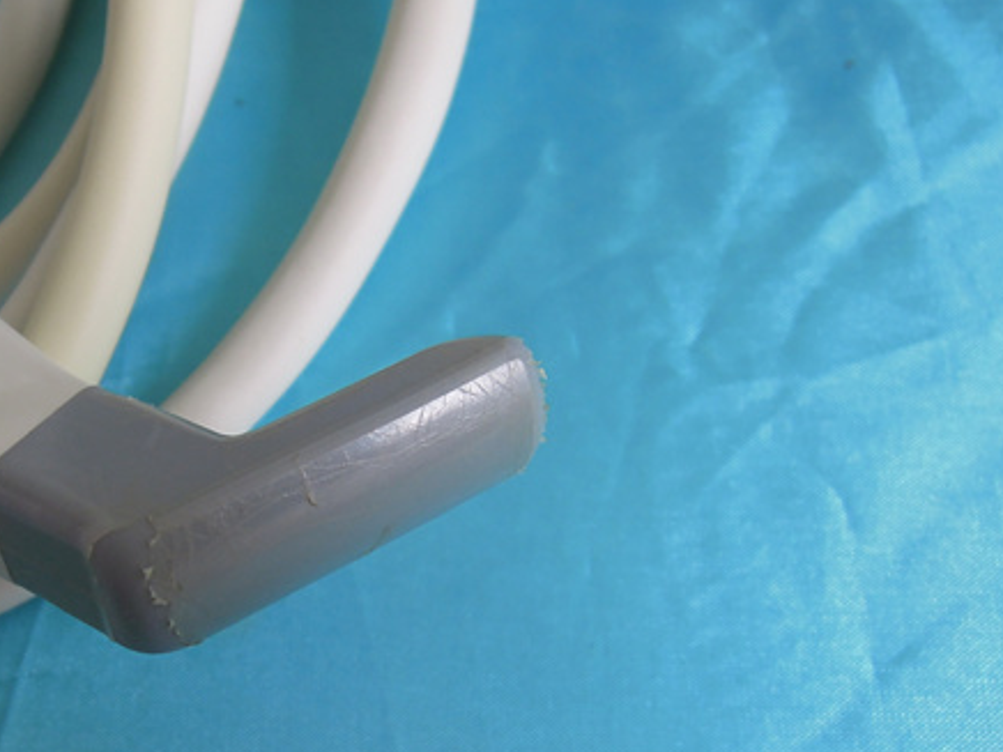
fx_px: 1275
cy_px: 515
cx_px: 244
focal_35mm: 44
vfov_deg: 32.5
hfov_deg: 41.6
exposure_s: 1/60
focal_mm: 4.3
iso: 160
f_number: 2.8
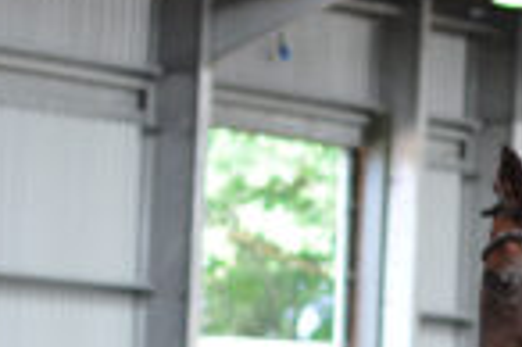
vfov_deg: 3.1
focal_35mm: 437
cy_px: 483
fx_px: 6325
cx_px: 872
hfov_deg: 4.7
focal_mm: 85
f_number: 2.8
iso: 500
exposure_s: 1/400
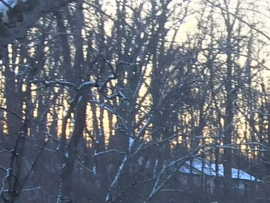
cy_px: 458
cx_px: 452
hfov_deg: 11.9
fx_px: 1217
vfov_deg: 8.8
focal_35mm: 156
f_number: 2.2
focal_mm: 4.15
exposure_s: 1/40
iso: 32
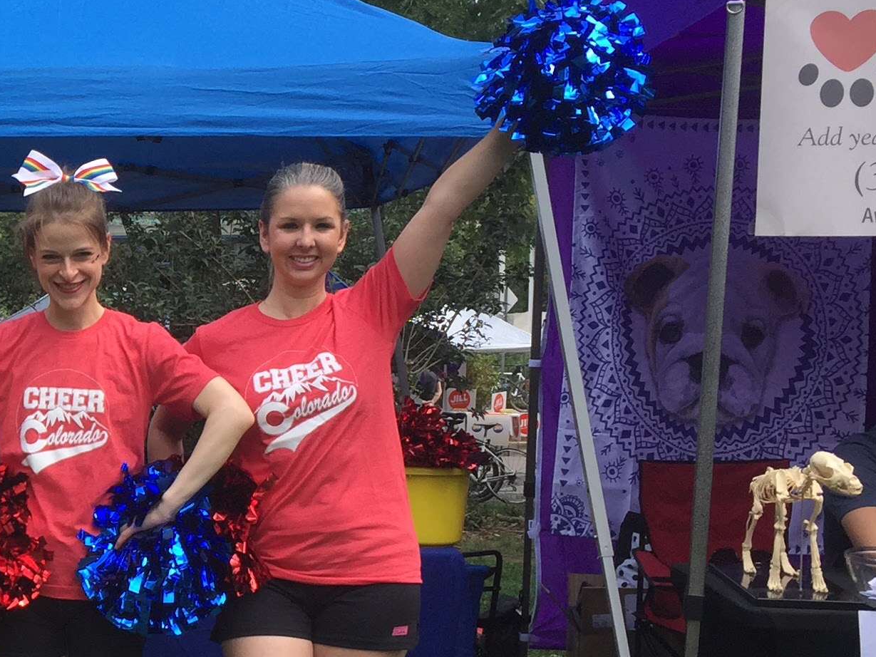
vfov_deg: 19.1
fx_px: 1949
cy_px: 400
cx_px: -166
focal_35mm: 77
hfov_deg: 23.3
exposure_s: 1/306
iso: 32
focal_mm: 4.15
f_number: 2.2
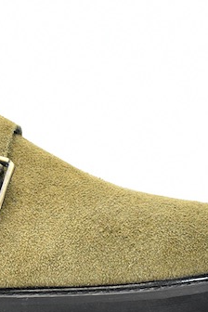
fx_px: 1238
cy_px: 117
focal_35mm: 143
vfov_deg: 14.3
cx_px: -45
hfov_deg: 9.5
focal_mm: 25
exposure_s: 1/400
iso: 1600
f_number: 5.6
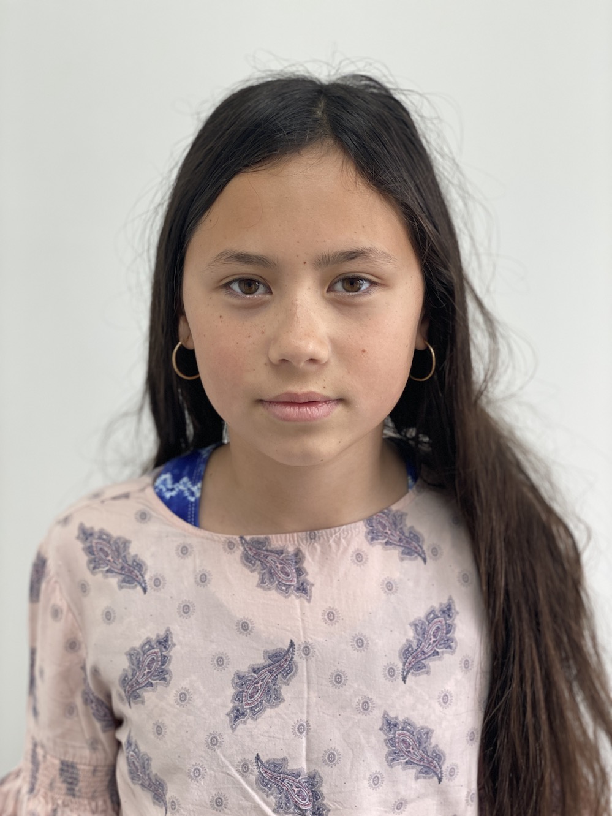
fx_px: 1226
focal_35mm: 52
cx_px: 306
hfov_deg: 28.0
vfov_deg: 36.8
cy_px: 408
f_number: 2
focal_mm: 6
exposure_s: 1/122
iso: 50
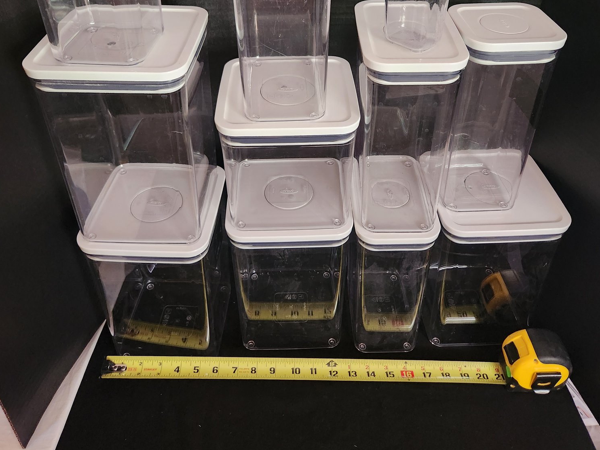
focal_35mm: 31
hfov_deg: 58.4
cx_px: 302
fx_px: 537
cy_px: 100
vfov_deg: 43.6
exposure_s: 1/60
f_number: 1.8
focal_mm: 5.4
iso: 800
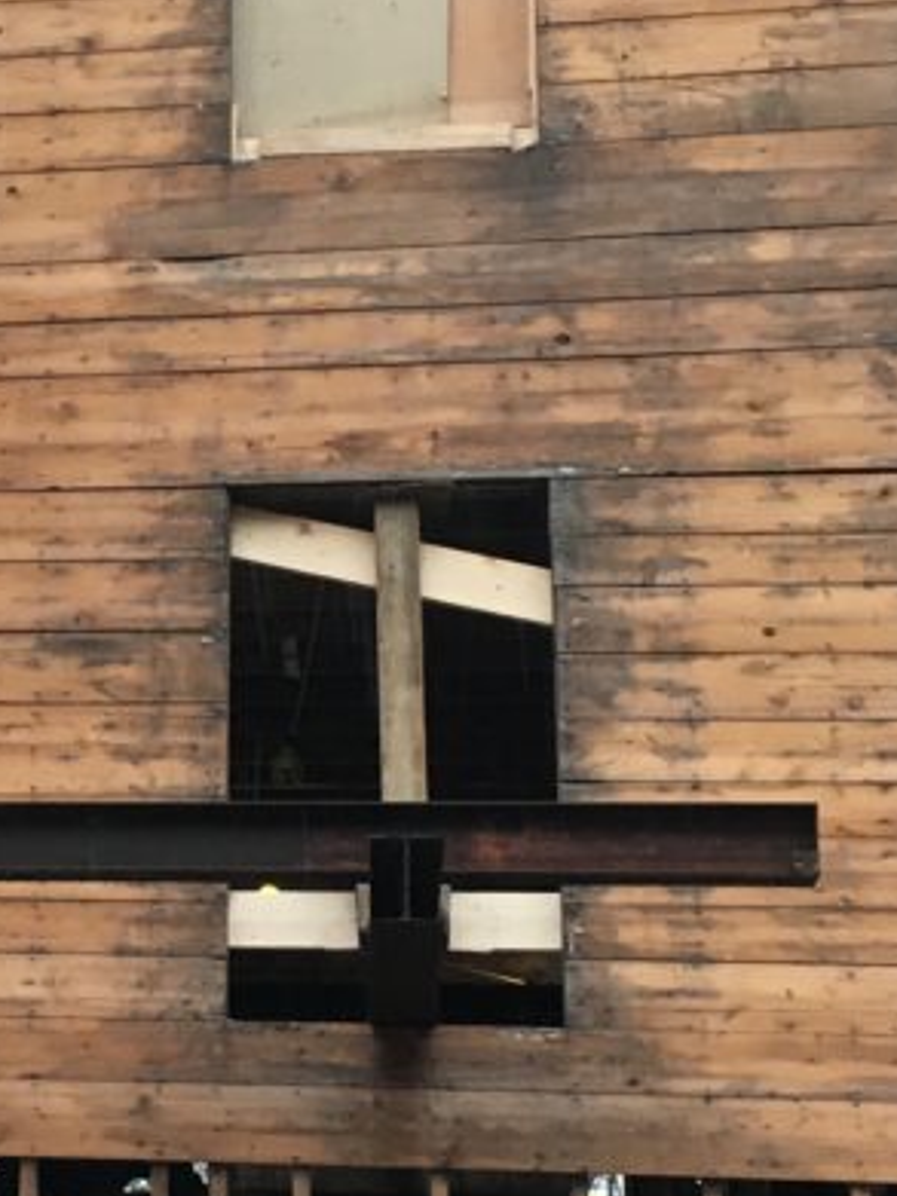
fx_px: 3077
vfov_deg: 22.0
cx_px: -306
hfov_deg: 15.7
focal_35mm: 89
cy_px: 691
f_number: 2.2
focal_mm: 4.15
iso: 40
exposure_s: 1/30
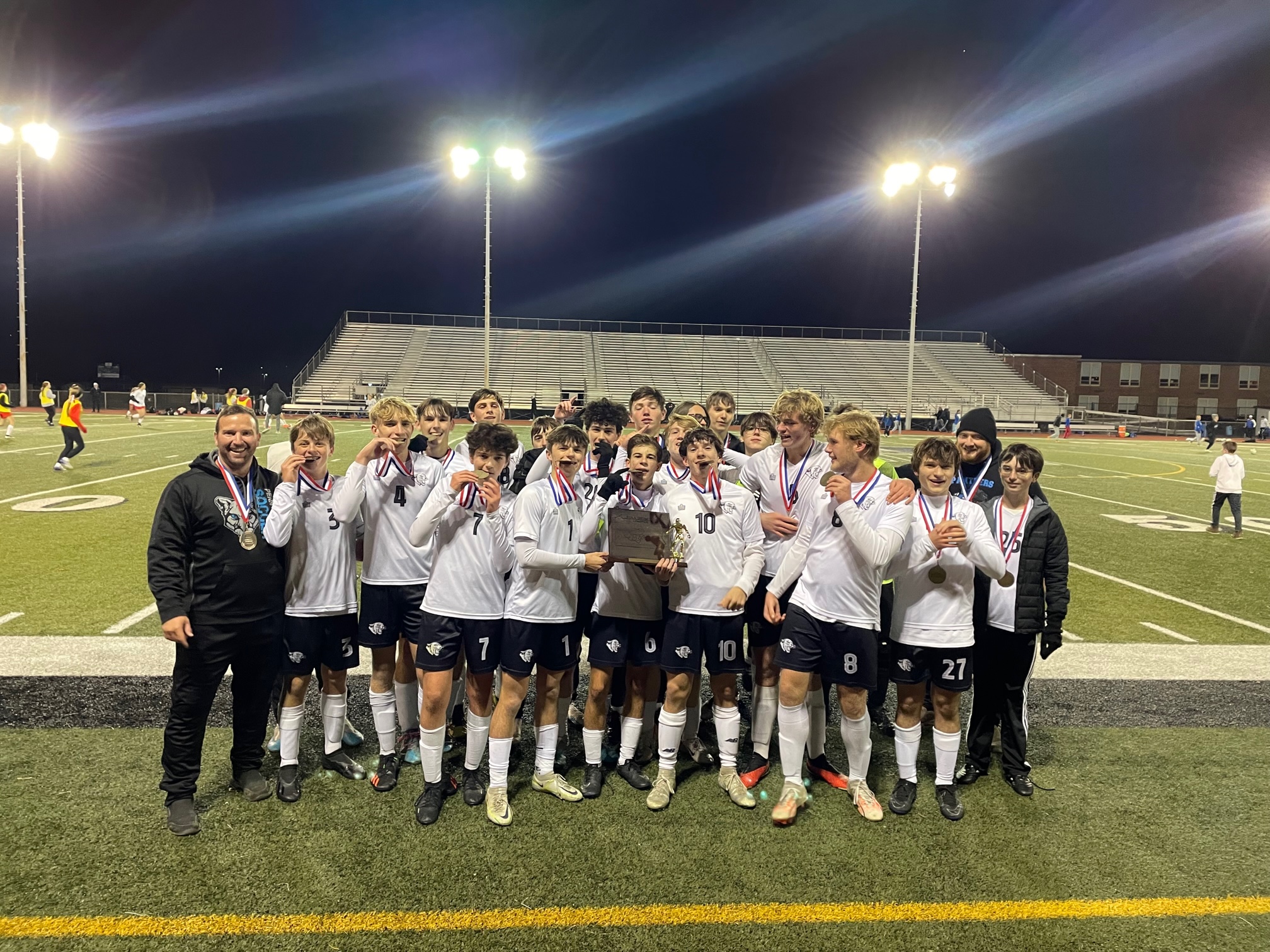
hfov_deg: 67.3
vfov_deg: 53.1
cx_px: 635
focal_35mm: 26
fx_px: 954
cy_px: 476
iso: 250
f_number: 1.6
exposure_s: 1/60
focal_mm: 4.2
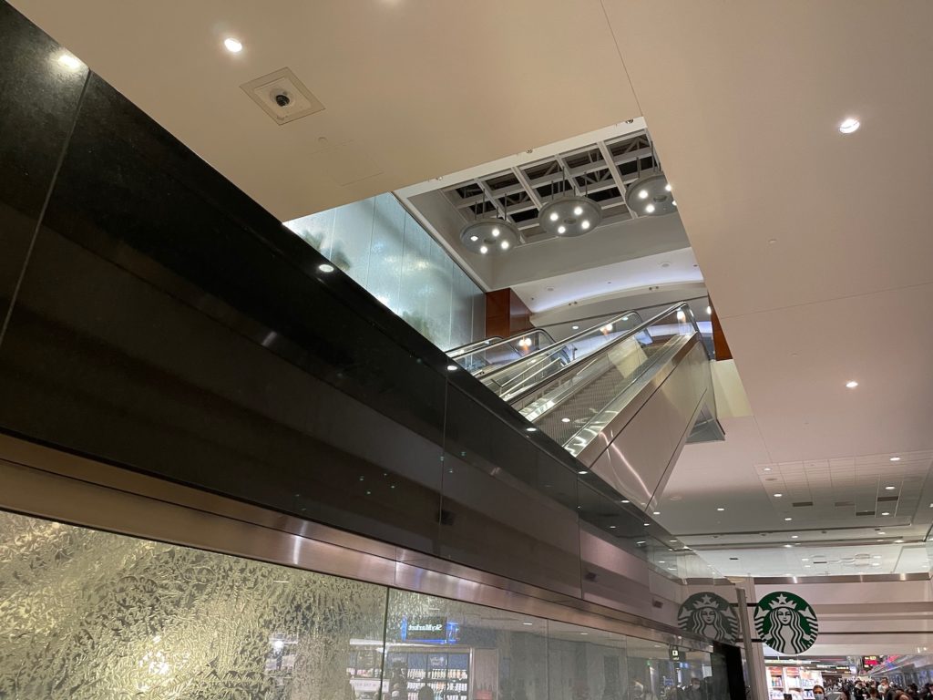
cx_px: 466
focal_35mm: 26
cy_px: 350
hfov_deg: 67.3
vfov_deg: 53.1
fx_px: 701
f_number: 1.6
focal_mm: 5.1
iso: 400
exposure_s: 1/40
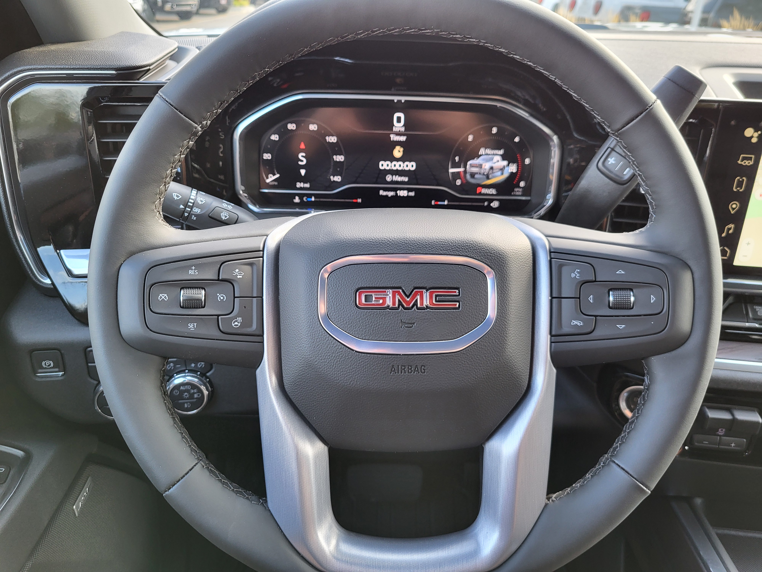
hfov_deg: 67.3
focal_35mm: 26
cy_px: 286
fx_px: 572
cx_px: 381
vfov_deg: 53.1
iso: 160
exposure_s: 1/120
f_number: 1.8
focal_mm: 5.4
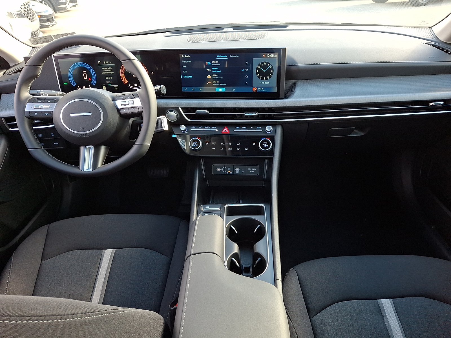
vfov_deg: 54.9
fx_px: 326
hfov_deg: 69.4
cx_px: 226
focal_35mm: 25
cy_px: 169
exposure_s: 1/60
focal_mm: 4.69
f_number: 1.8
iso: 25
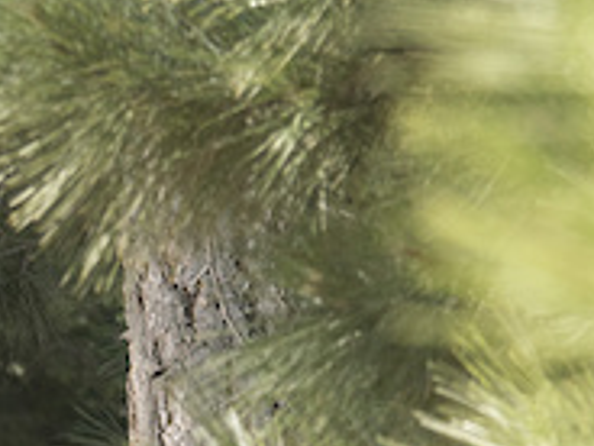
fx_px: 17194
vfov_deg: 1.5
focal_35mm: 1002
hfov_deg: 2.0
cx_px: -342
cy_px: 761
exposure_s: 1/100
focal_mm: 160
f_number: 8
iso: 400
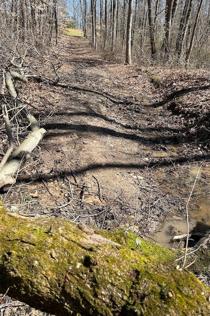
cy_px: 155
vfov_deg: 65.5
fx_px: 245
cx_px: 113
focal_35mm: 28
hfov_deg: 46.3
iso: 50
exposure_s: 1/1488
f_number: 1.5
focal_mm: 5.7
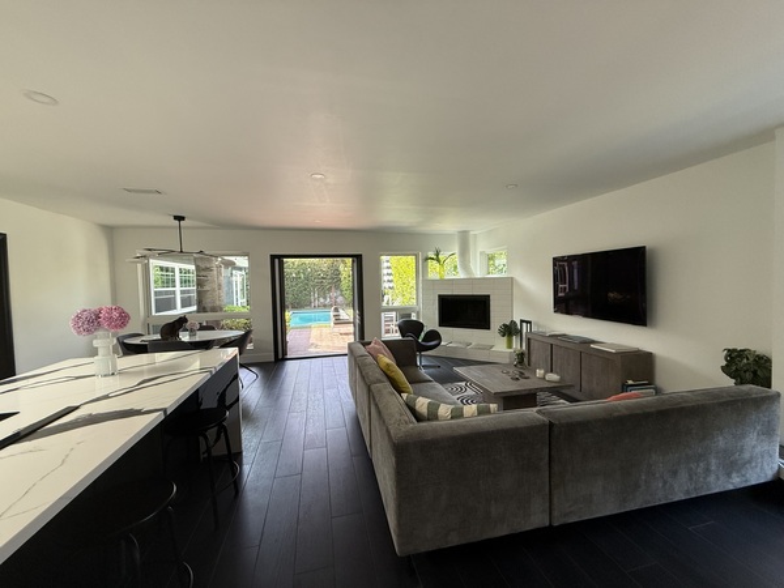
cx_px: 392
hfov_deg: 102.1
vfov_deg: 85.7
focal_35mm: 14
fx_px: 317
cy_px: 294
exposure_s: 1/99
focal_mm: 2.22
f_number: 2.2
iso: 250
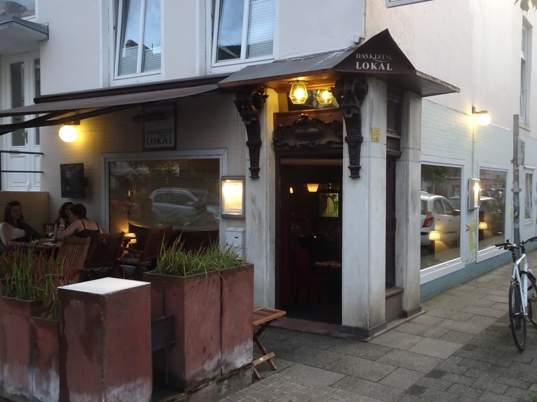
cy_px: 201
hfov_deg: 52.6
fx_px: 543
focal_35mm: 35
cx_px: 268
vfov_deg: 40.7
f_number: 4
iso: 640
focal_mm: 5.98
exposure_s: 1/40
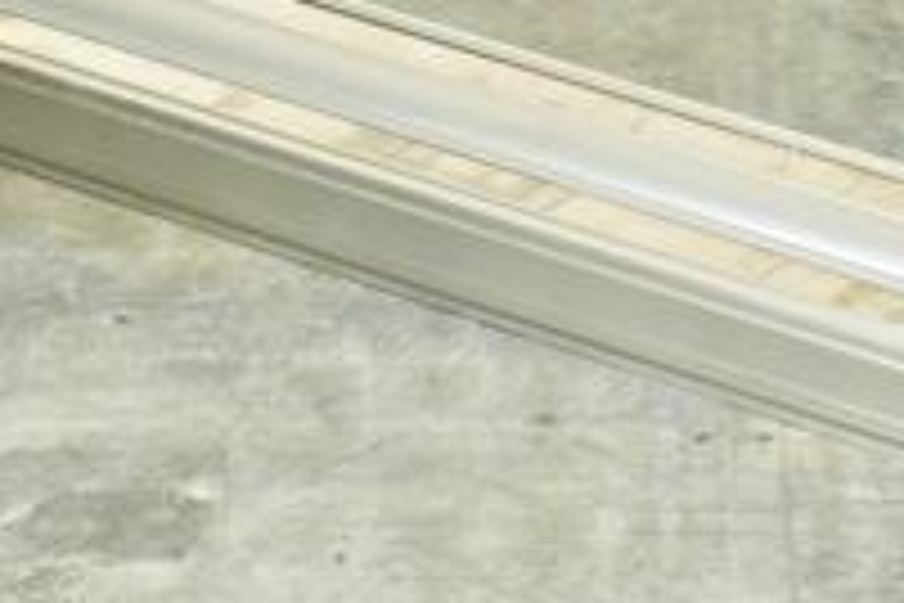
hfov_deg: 11.4
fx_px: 4495
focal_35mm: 179
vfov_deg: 7.7
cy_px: 148
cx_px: 828
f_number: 13
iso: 200
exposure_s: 1/200
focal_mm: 40
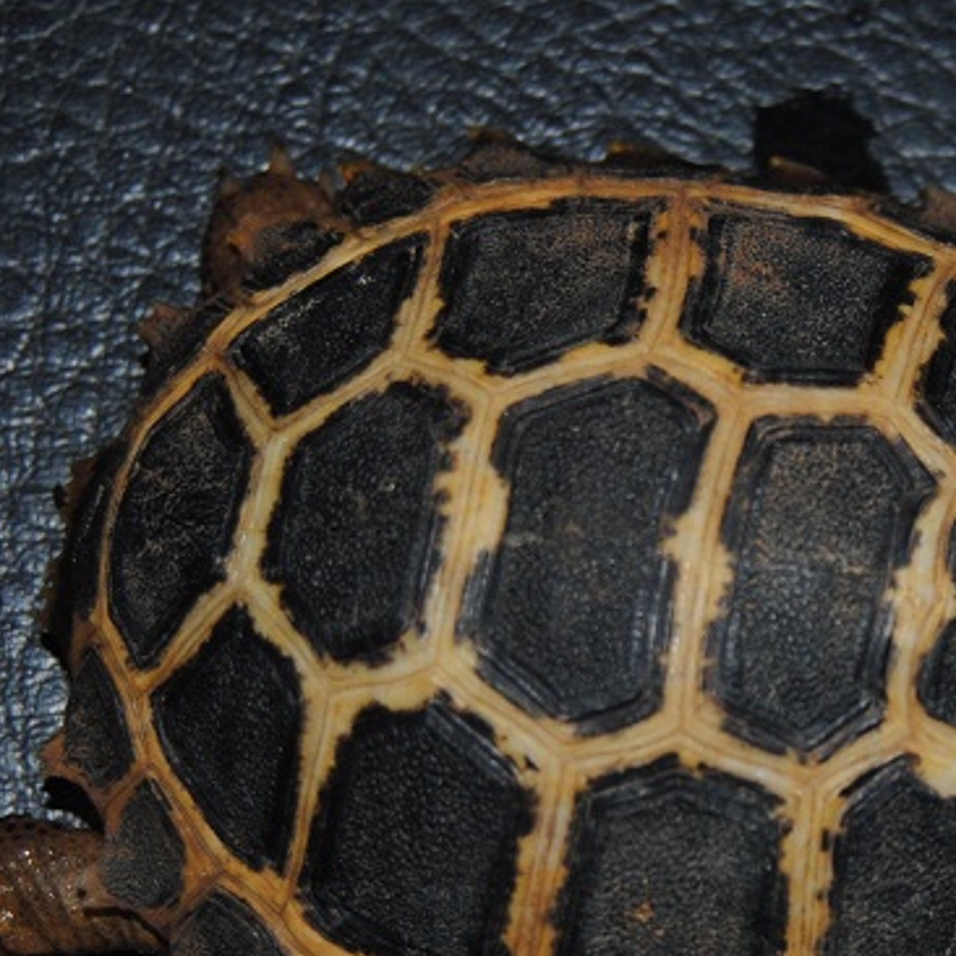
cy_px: 596
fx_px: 4812
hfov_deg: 11.3
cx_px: 734
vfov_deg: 11.3
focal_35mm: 154
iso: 200
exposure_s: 1/60
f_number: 4.8
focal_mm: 38
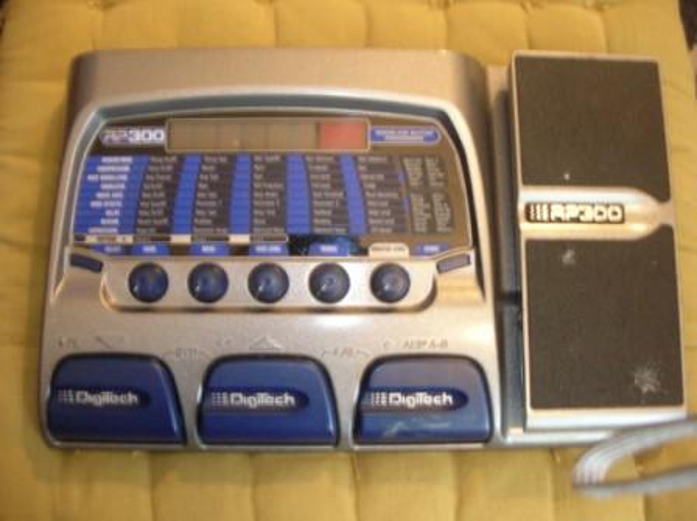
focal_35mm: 35
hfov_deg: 52.7
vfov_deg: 40.6
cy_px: 260
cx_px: 348
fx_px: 704
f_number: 2.8
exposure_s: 1/4.9
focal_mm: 5.8
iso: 200
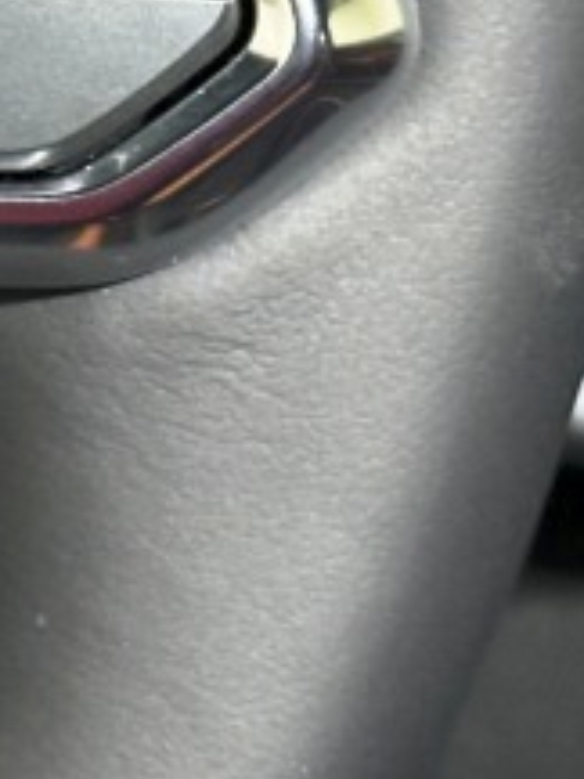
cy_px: -252
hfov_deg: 6.4
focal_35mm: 228
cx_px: -497
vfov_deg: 8.5
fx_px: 5129
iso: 500
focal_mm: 6.86
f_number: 1.78
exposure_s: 1/30
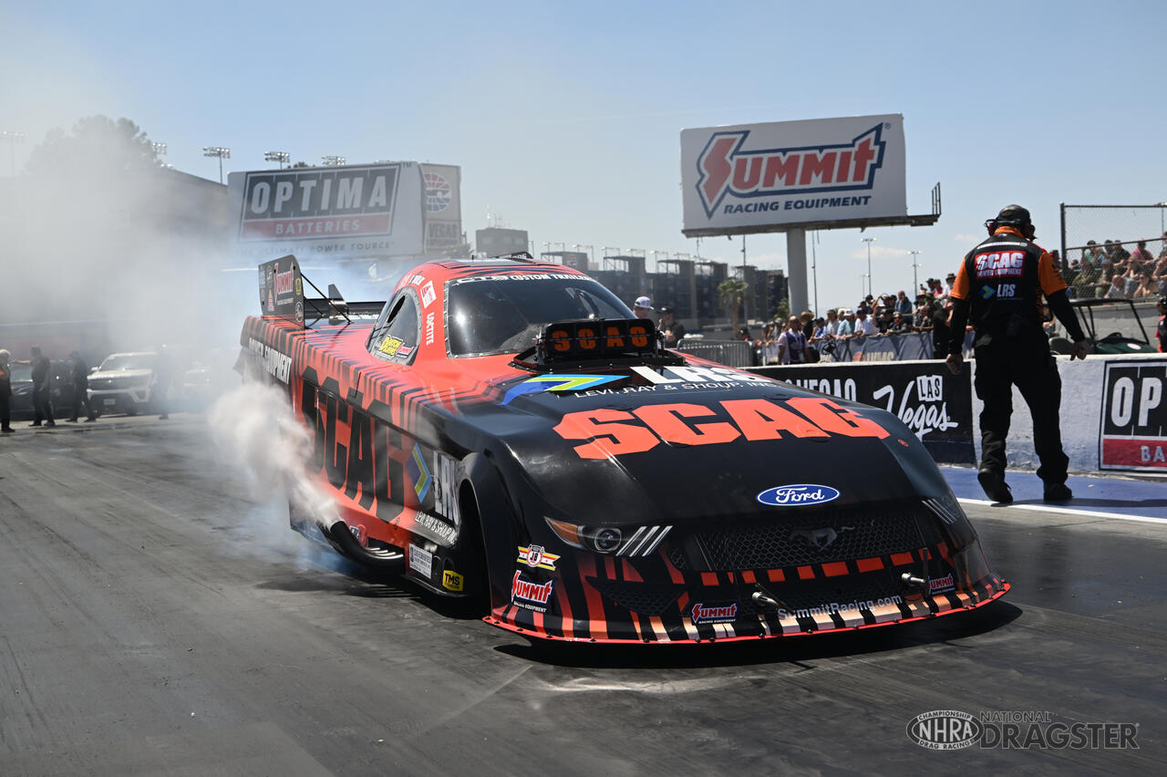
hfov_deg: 41.1
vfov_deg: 28.0
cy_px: 388
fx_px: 1555
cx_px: 584
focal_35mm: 48
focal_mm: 48
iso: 320
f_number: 8
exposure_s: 1/1600
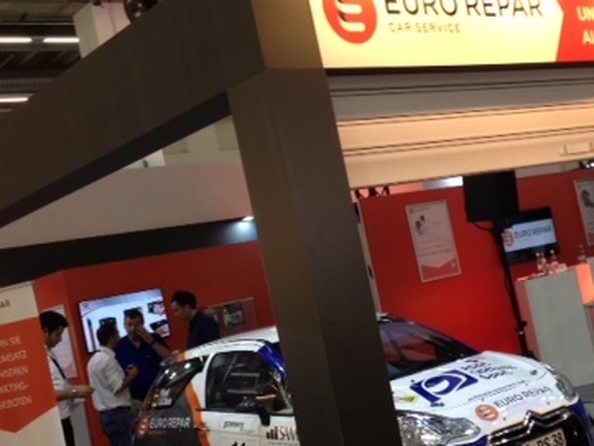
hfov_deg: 31.0
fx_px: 1064
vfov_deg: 23.6
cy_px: 267
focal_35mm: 62
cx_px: 383
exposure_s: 1/24
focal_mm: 4.28
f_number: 2.4
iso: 50
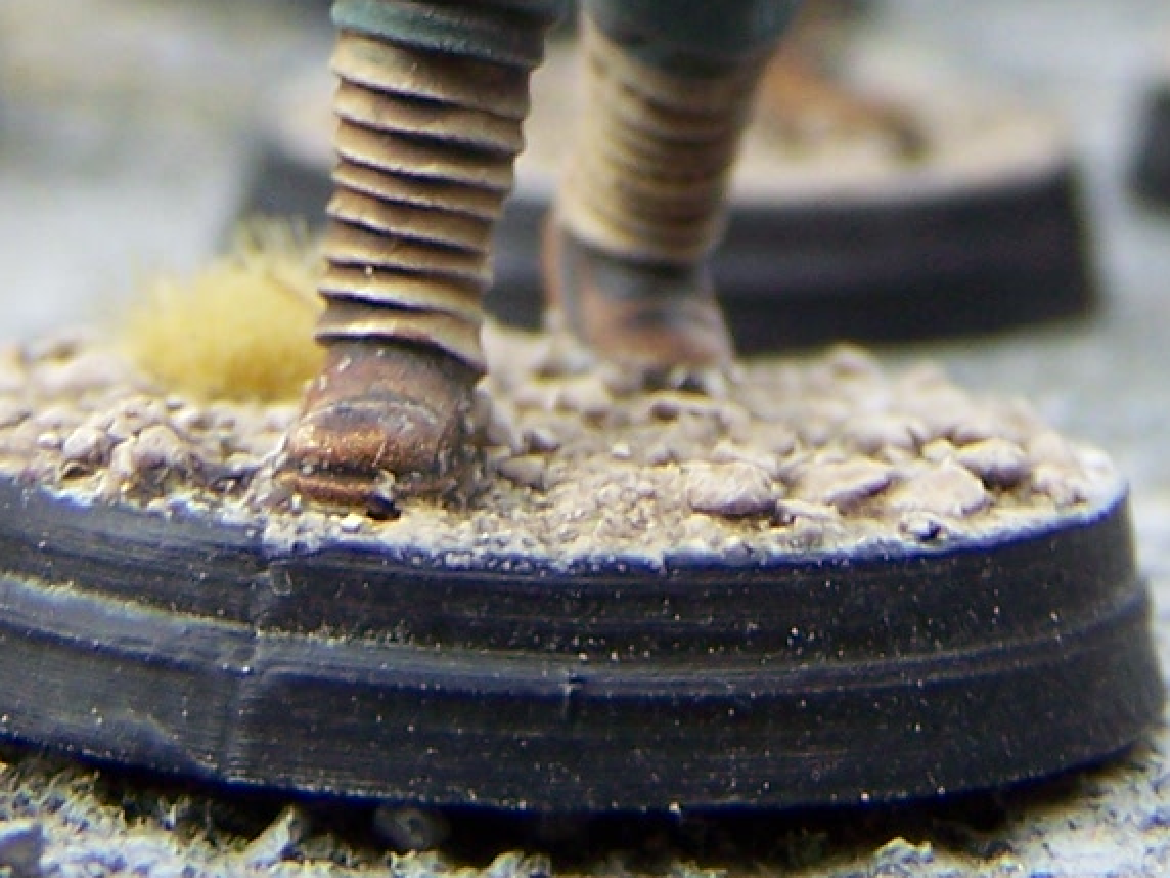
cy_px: -467
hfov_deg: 14.5
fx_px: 4597
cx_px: 573
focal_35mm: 136
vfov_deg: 10.5
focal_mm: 6.3
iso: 80
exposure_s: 1/200
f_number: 2.8
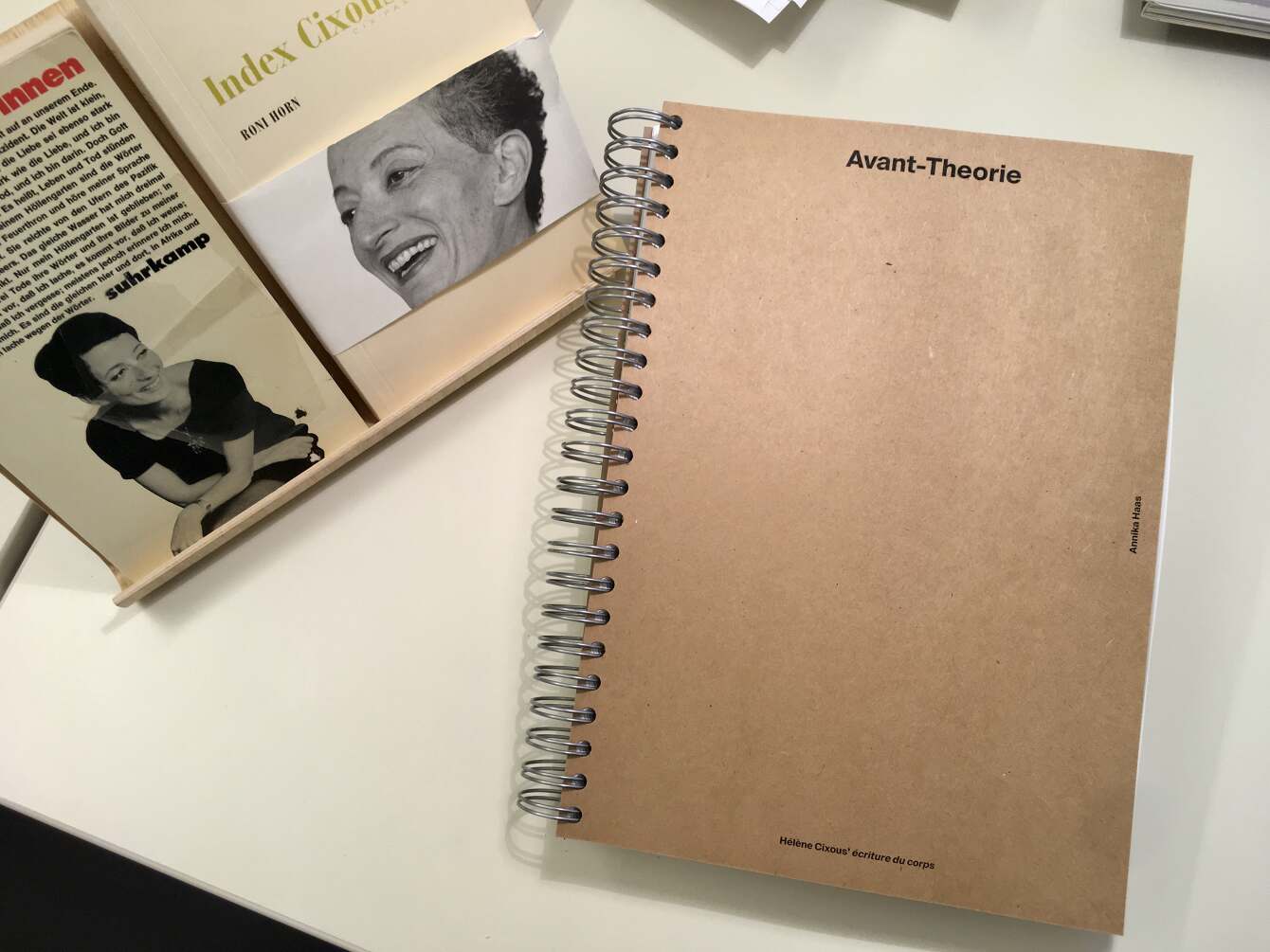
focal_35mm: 29
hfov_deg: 61.7
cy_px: 476
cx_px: 635
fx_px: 1064
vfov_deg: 48.2
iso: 40
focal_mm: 4.15
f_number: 2.2
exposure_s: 1/100
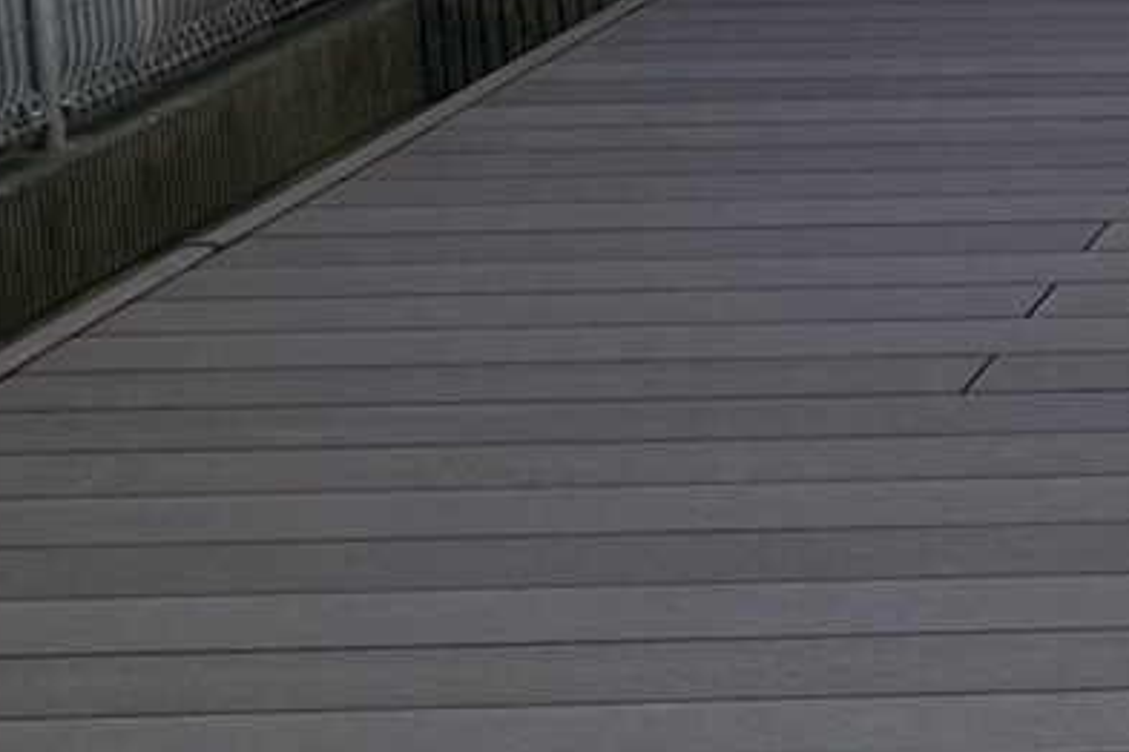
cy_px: 342
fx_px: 5519
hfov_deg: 10.8
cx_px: 2160
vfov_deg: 7.8
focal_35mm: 176
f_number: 1.5
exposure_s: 1/4115
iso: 50
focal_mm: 5.7
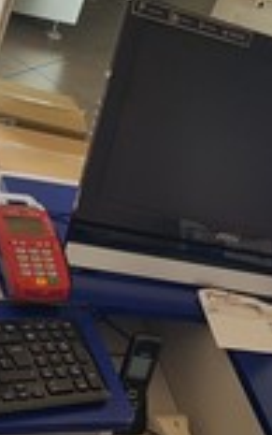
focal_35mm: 71
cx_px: 160
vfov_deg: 28.4
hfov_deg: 18.4
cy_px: 345
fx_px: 841
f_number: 1.7
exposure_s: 1/50
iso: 64
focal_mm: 4.2
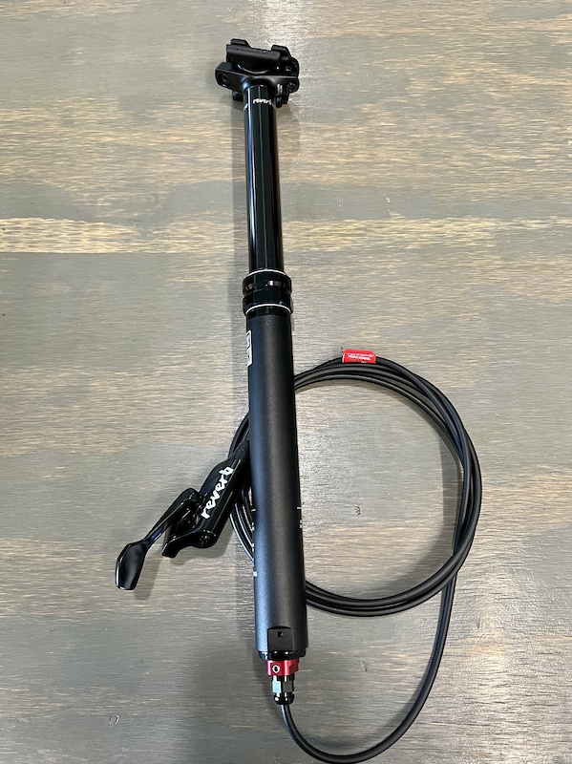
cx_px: 286
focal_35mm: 26
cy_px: 382
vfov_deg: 67.3
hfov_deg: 53.0
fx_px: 573
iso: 160
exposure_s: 1/60
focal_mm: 5.7
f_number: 1.5
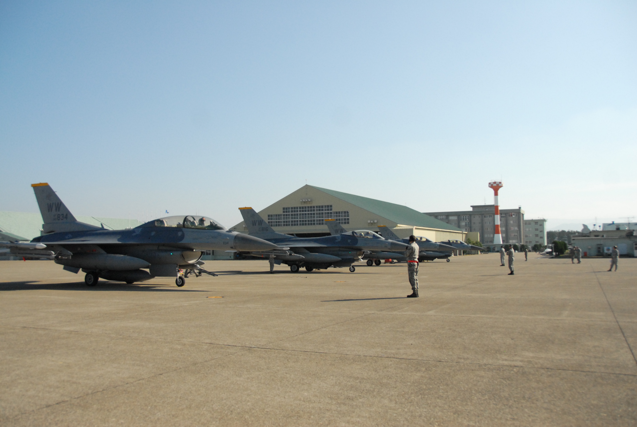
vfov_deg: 43.7
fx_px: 531
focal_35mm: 30
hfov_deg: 61.9
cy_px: 214
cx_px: 318
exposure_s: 1/8000
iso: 800
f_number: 3.5
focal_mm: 20
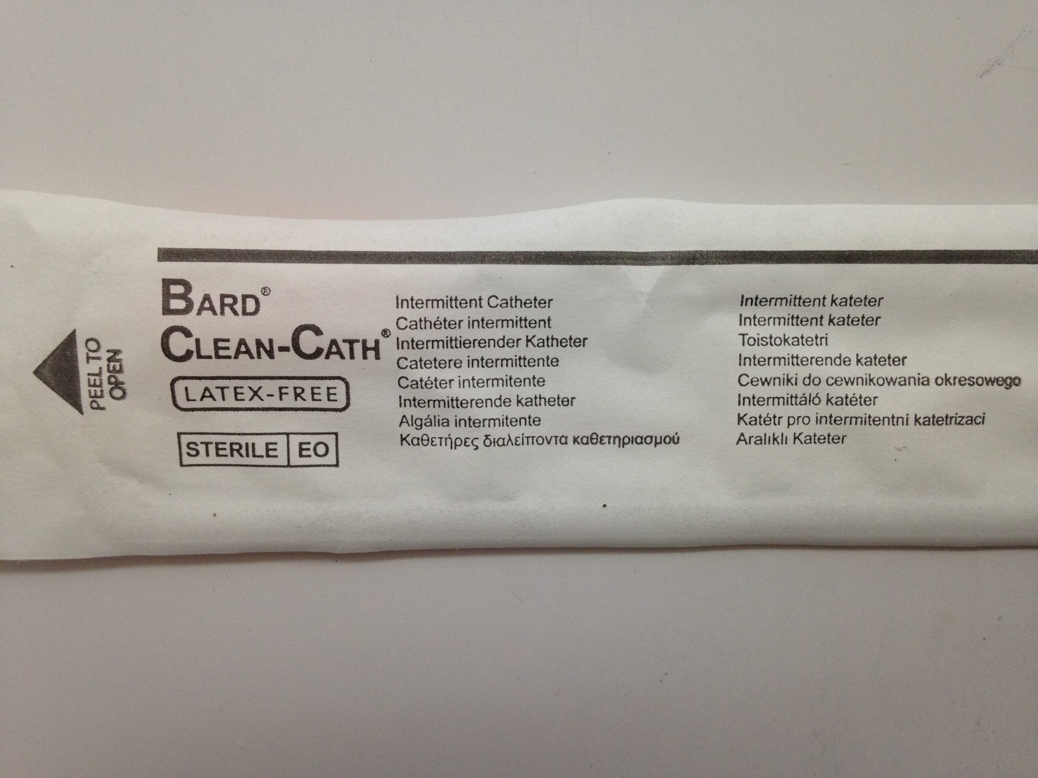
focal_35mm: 33
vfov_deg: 42.9
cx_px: 519
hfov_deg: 55.4
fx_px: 990
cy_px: 389
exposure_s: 1/120
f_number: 2.4
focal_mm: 4.12
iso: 80
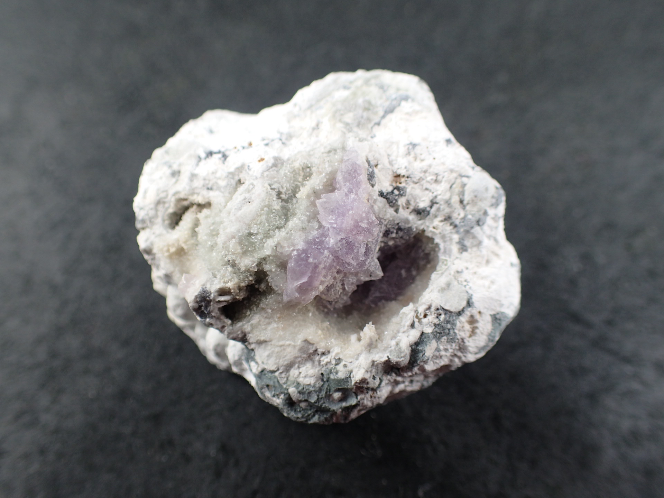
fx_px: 575
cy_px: 249
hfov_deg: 60.0
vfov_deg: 46.8
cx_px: 332
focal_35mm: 30
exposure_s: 1/125
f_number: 2.3
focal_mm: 5.5
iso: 125
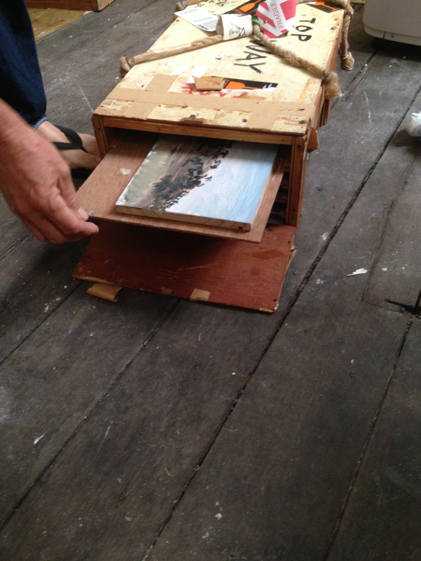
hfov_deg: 42.9
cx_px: 210
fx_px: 535
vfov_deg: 55.4
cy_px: 280
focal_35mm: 33
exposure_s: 1/20
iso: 160
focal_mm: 4.12
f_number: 2.4
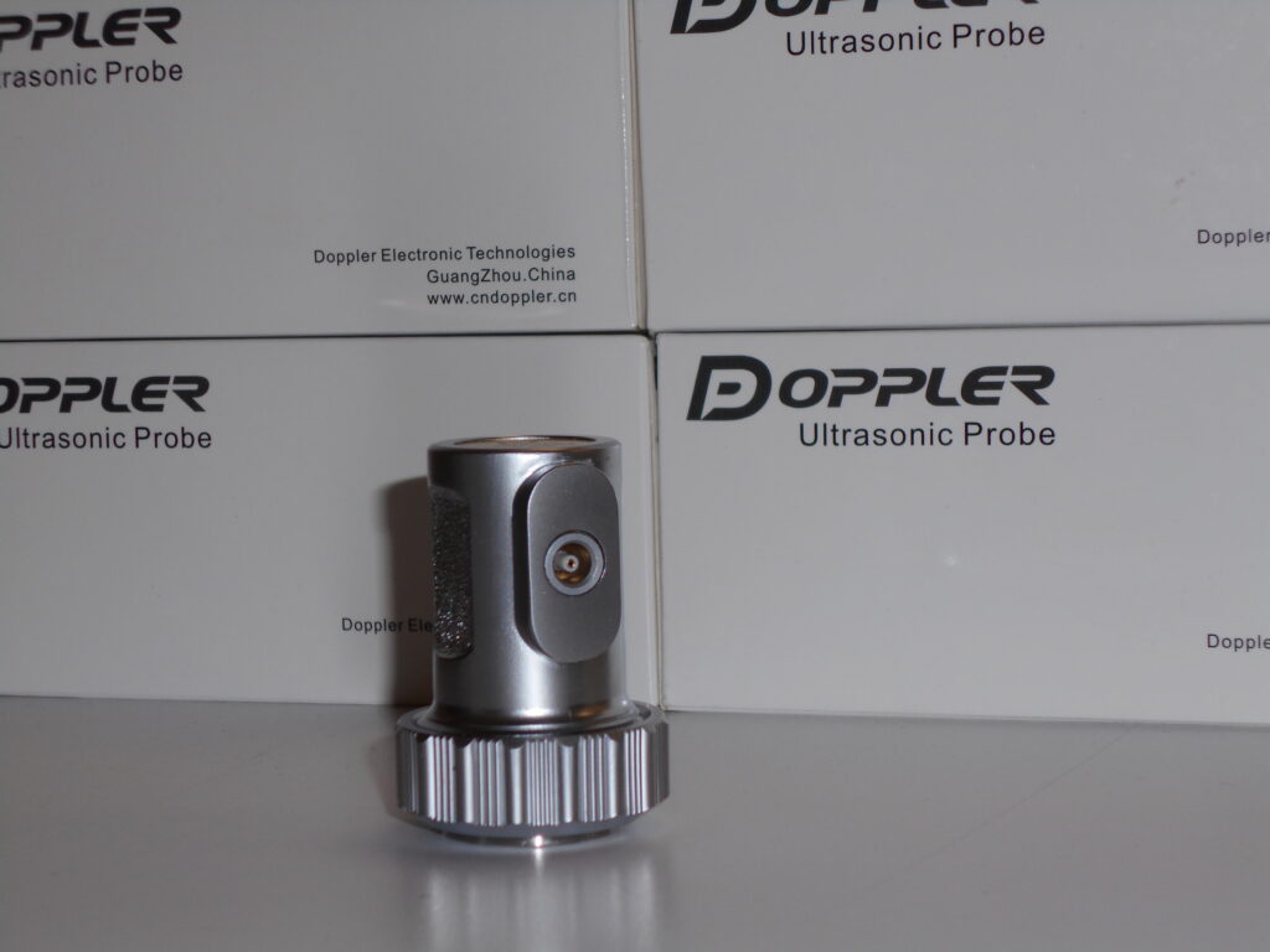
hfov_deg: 22.8
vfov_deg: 17.2
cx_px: 635
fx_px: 3155
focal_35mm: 86
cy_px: 476
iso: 80
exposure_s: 1/60
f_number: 6.3
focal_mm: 15.4
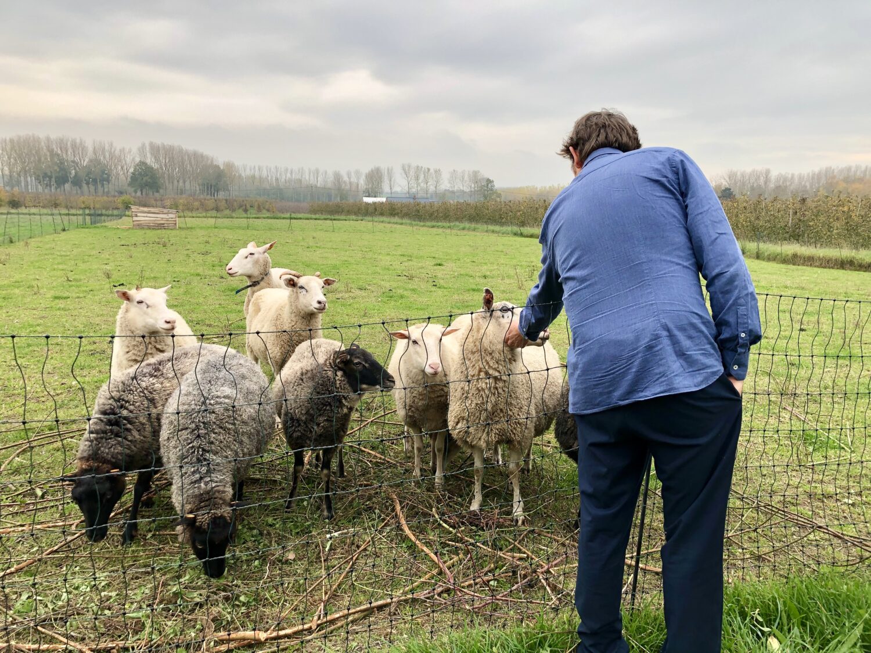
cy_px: 326
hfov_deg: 63.4
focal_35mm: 28
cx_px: 436
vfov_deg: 49.7
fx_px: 705
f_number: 1.8
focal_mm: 4
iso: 25
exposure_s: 1/120
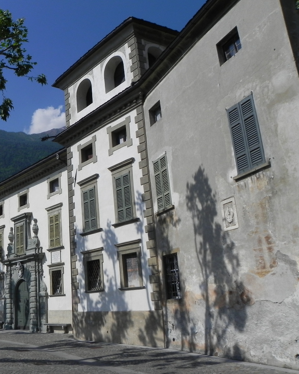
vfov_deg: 51.5
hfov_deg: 40.1
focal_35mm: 35
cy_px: 192
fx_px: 387
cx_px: 50
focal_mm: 4.6
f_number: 8
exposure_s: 1/810
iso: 160
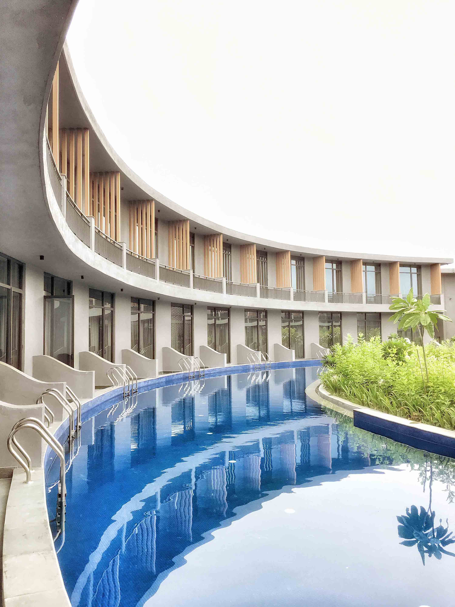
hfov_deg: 48.2
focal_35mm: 29
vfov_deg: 61.7
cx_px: 228
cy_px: 304
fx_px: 508
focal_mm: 4.15
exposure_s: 1/100
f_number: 2.2
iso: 25
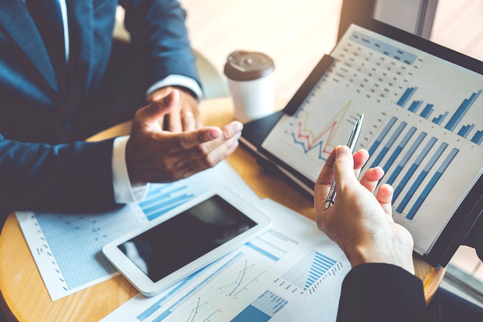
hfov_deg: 37.5
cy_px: 161
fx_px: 711
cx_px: 242
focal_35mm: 53
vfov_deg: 25.5
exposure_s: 1/400
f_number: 2
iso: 250
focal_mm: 35
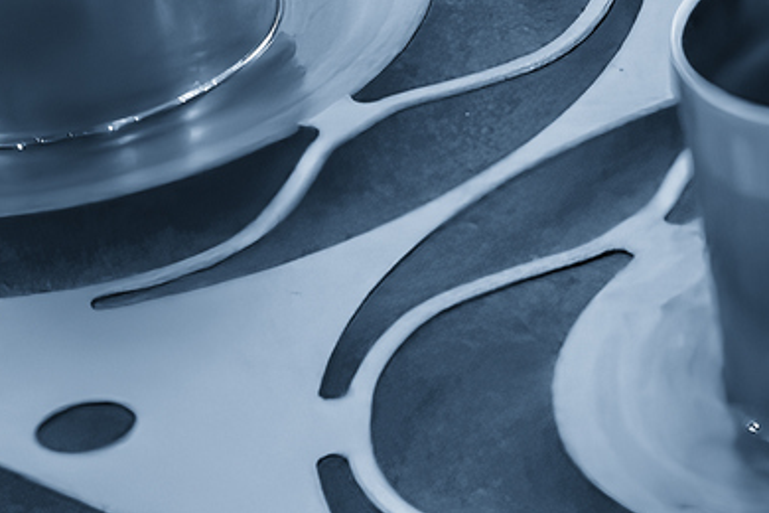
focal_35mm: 241
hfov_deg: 8.5
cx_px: 246
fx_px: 5148
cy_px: 91
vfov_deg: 5.7
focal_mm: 50
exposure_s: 1/250
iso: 2000
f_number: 5
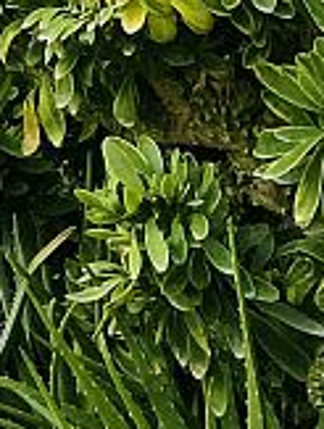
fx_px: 2374
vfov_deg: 9.1
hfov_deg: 6.8
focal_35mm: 191
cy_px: -658
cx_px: -761
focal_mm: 4.25
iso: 32
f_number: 1.8
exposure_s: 1/384
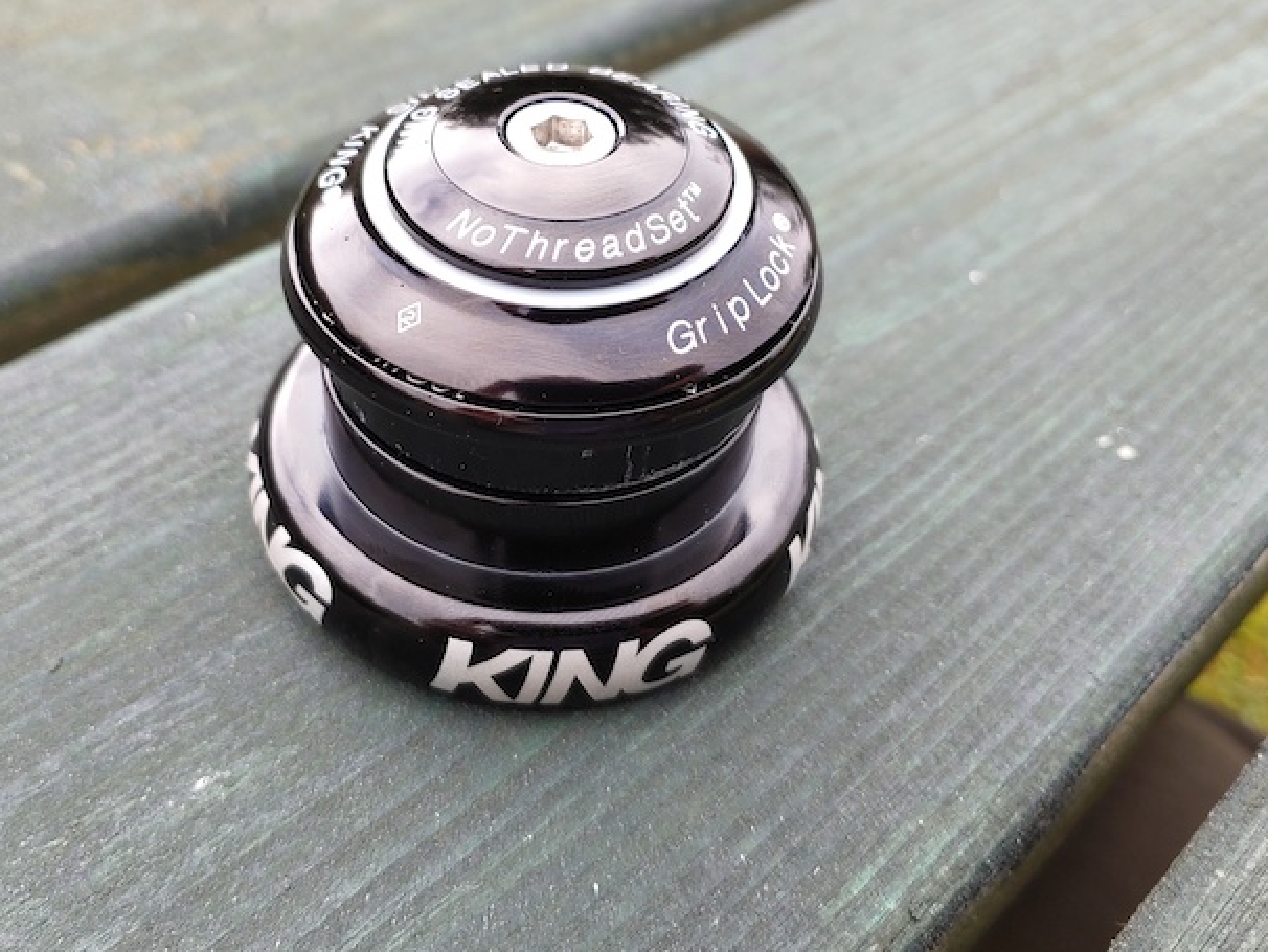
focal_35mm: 33
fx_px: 1209
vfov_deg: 42.7
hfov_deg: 55.2
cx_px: 565
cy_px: 358
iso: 50
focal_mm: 4.23
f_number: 1.5
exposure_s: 1/472
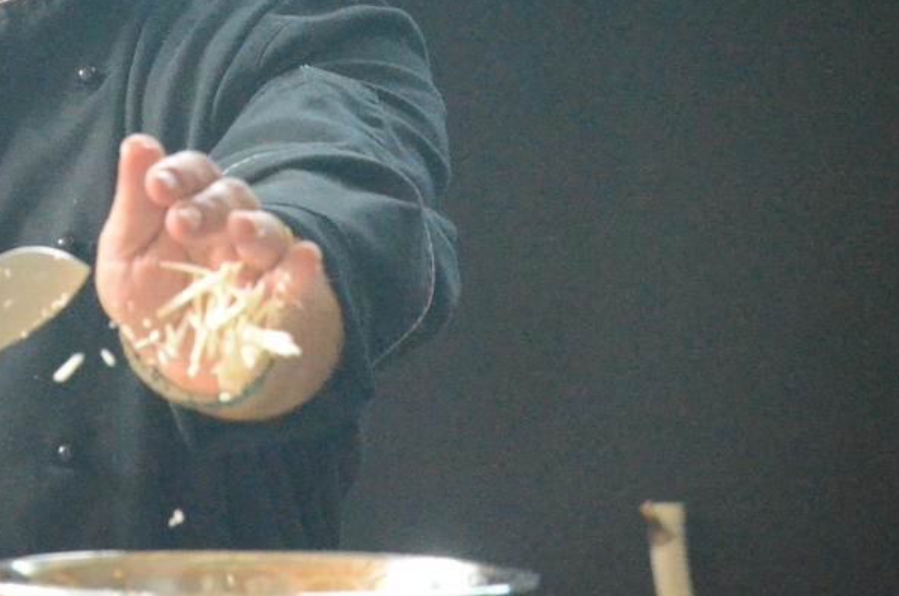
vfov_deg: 2.9
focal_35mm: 467
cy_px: 111
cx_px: 74
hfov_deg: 4.4
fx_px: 11643
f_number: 5
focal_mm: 155
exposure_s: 1/800
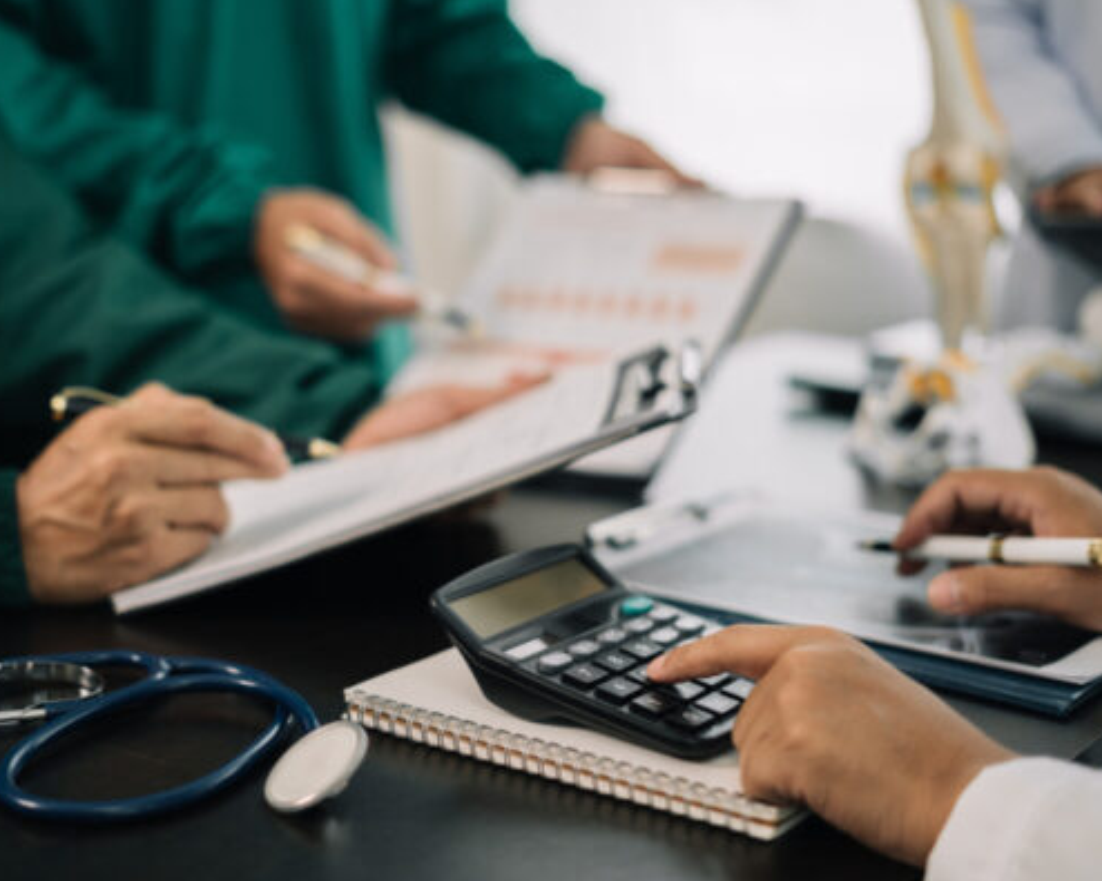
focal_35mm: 57
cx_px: 495
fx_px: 1859
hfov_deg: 33.0
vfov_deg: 26.7
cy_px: 437
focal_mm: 50
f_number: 2
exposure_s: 1/200
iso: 160
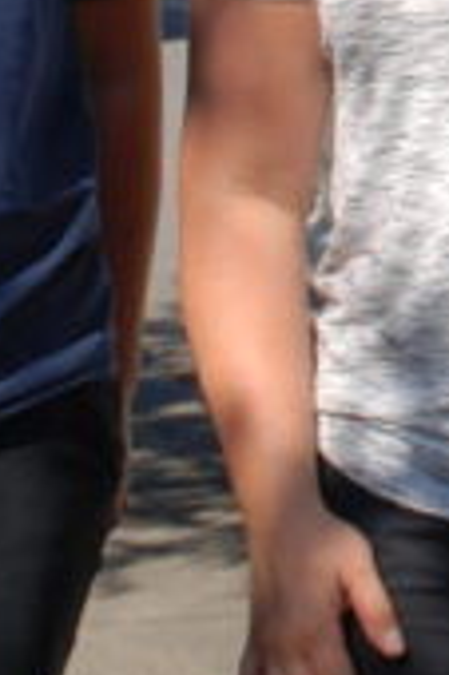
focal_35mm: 245
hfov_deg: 5.3
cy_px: -449
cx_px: 1335
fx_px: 4593
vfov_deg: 8.2
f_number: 8
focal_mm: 27
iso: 100
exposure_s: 1/250
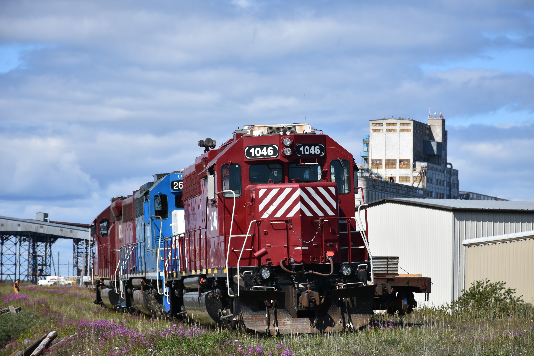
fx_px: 2336
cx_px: 267
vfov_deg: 8.7
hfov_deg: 13.0
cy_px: 178
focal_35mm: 158
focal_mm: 105
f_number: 8
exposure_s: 1/500
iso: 110
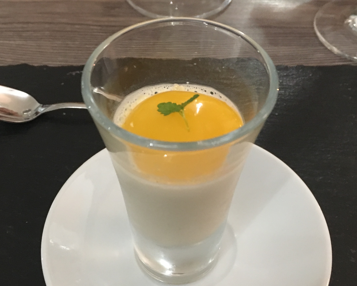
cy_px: 189
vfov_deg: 33.9
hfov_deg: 42.0
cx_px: 169
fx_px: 465
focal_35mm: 44
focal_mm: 4.15
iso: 400
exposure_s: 1/17
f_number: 2.2
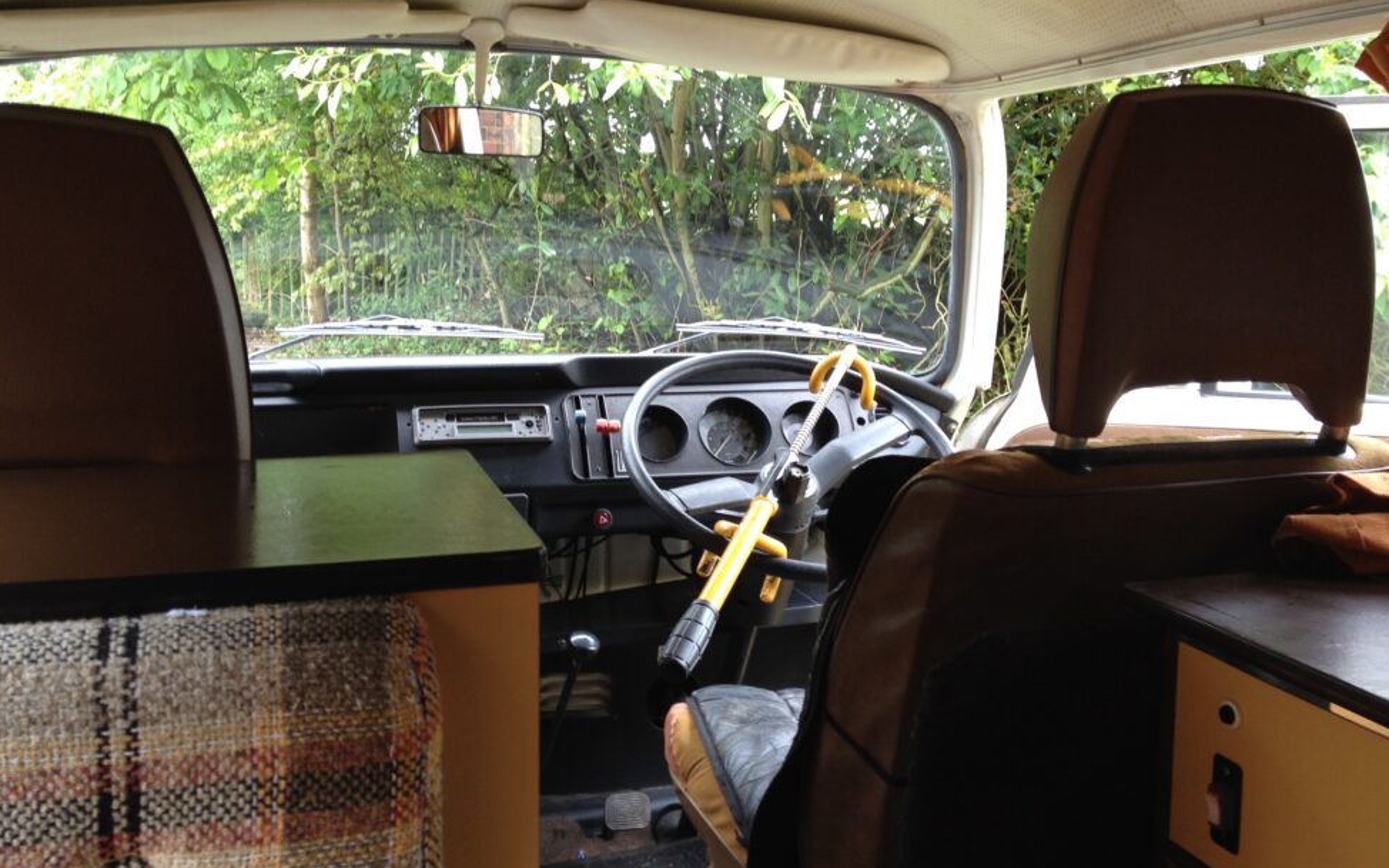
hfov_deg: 50.4
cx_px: 680
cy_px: 405
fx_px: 1477
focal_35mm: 39
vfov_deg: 32.8
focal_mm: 4.28
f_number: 2.4
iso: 50
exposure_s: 1/30
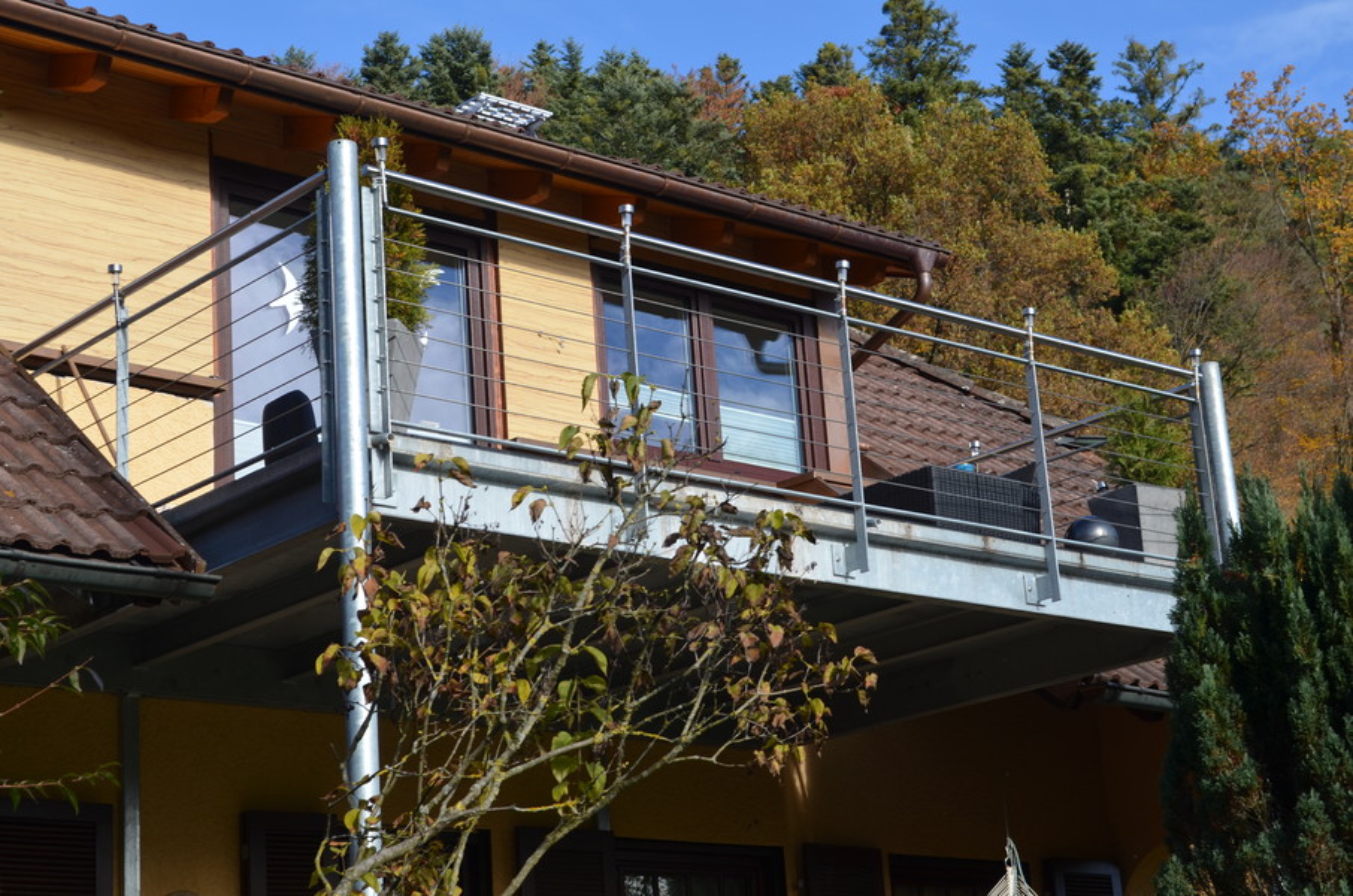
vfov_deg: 19.6
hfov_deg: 29.3
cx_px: 676
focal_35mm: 69
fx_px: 2588
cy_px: 448
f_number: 8
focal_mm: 46
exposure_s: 1/250
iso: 180
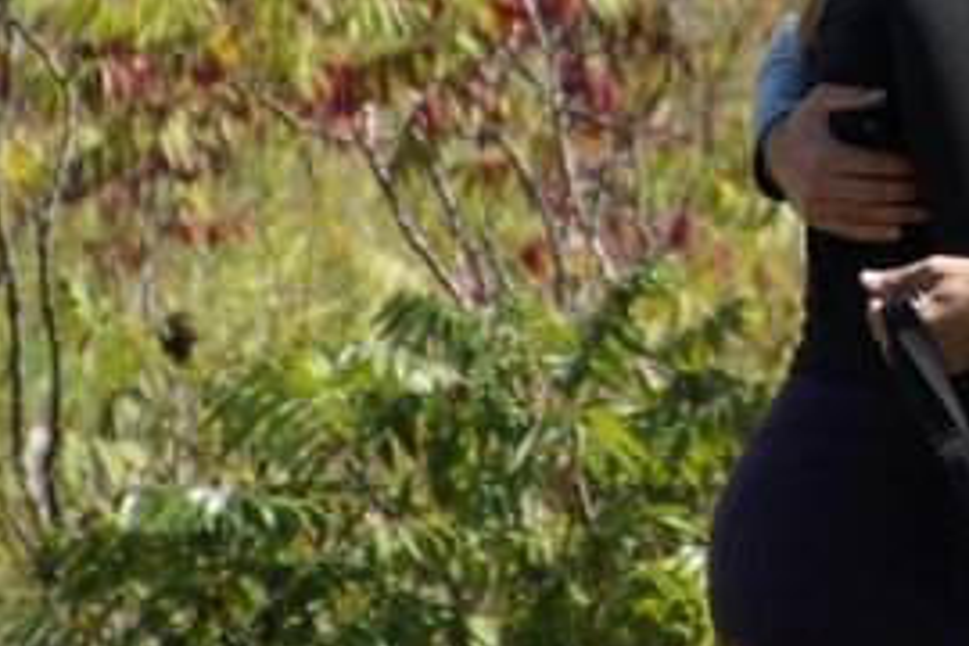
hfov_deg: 1.8
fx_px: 30198
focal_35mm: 1122
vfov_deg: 1.2
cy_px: -4
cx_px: 1030
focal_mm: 280
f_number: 6.3
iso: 160
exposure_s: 1/500
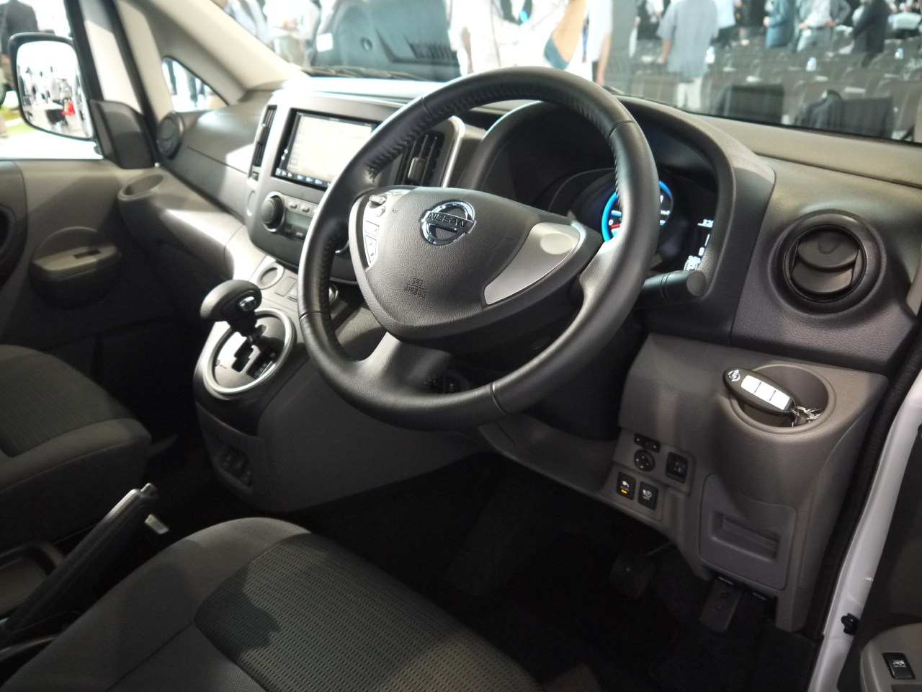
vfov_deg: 49.7
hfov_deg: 63.4
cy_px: 346
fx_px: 746
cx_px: 461
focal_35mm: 28
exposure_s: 1/50
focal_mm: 14
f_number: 3.5
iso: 800
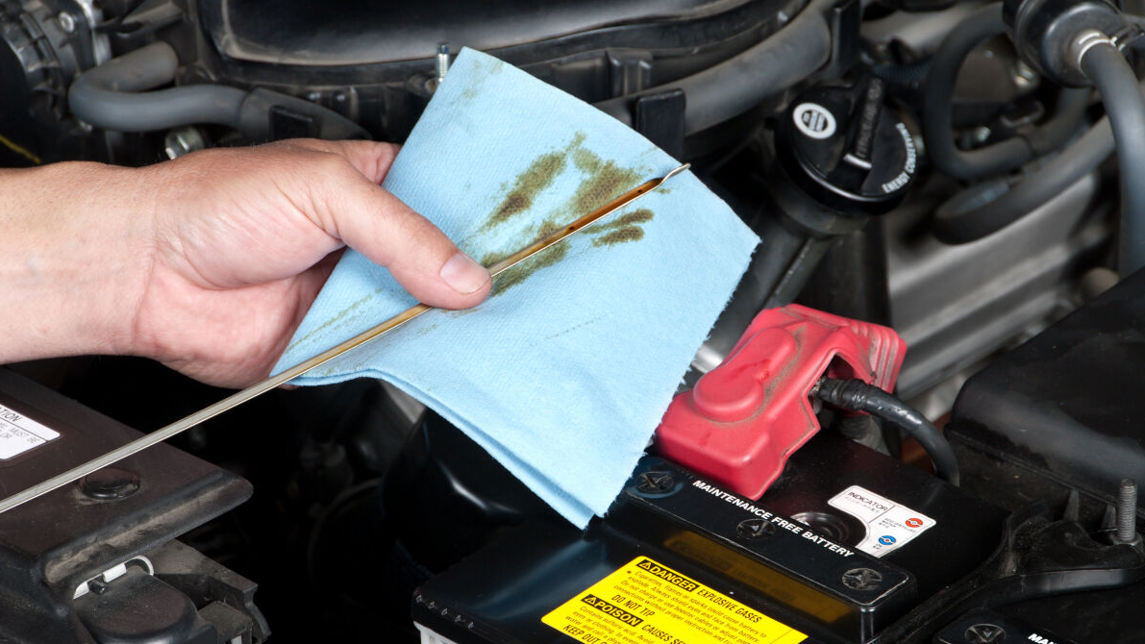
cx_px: 575
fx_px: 4570
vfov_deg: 8.1
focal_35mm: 151
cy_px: 347
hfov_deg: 14.3
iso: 200
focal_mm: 95
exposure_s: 1/80
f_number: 9
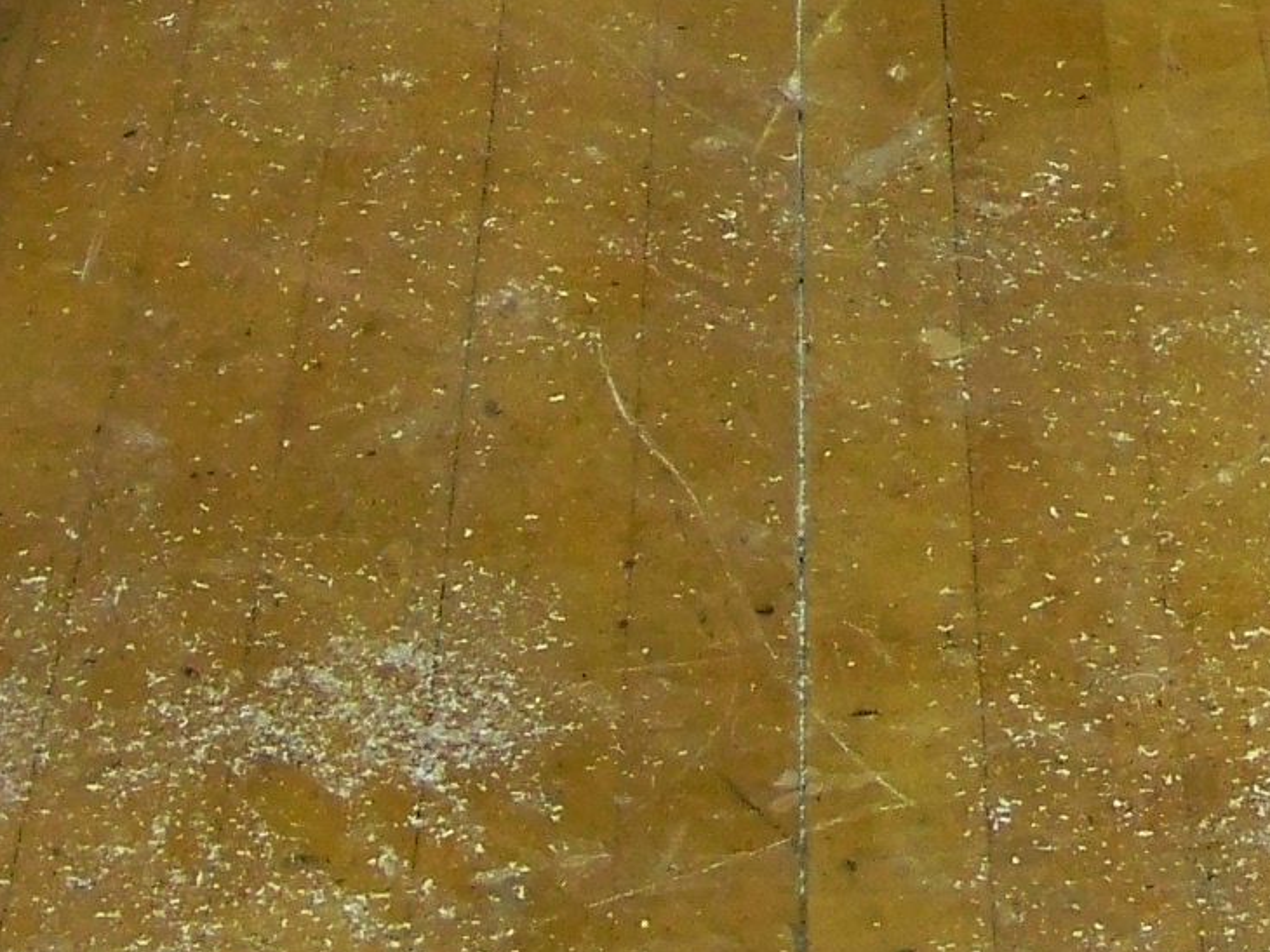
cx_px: 1223
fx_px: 5868
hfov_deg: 12.2
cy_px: -698
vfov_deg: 8.9
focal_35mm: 160
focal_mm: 6.3
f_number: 2.8
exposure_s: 1/60
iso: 200
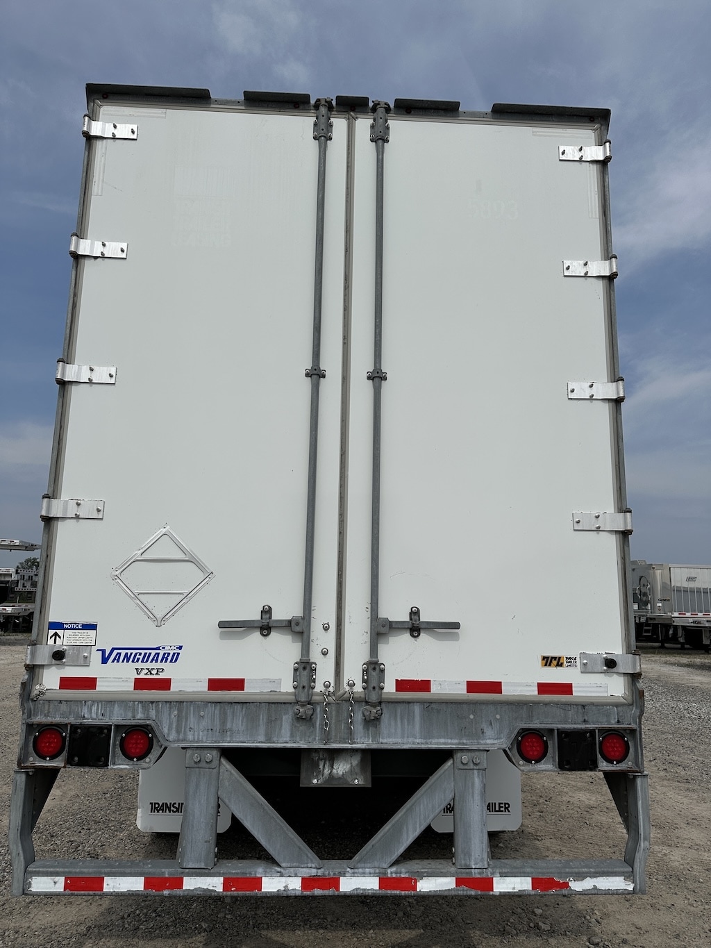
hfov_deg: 56.8
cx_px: 356
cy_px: 474
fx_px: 657
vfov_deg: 71.6
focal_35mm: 24
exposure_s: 1/10753
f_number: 1.78
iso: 80
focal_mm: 6.86
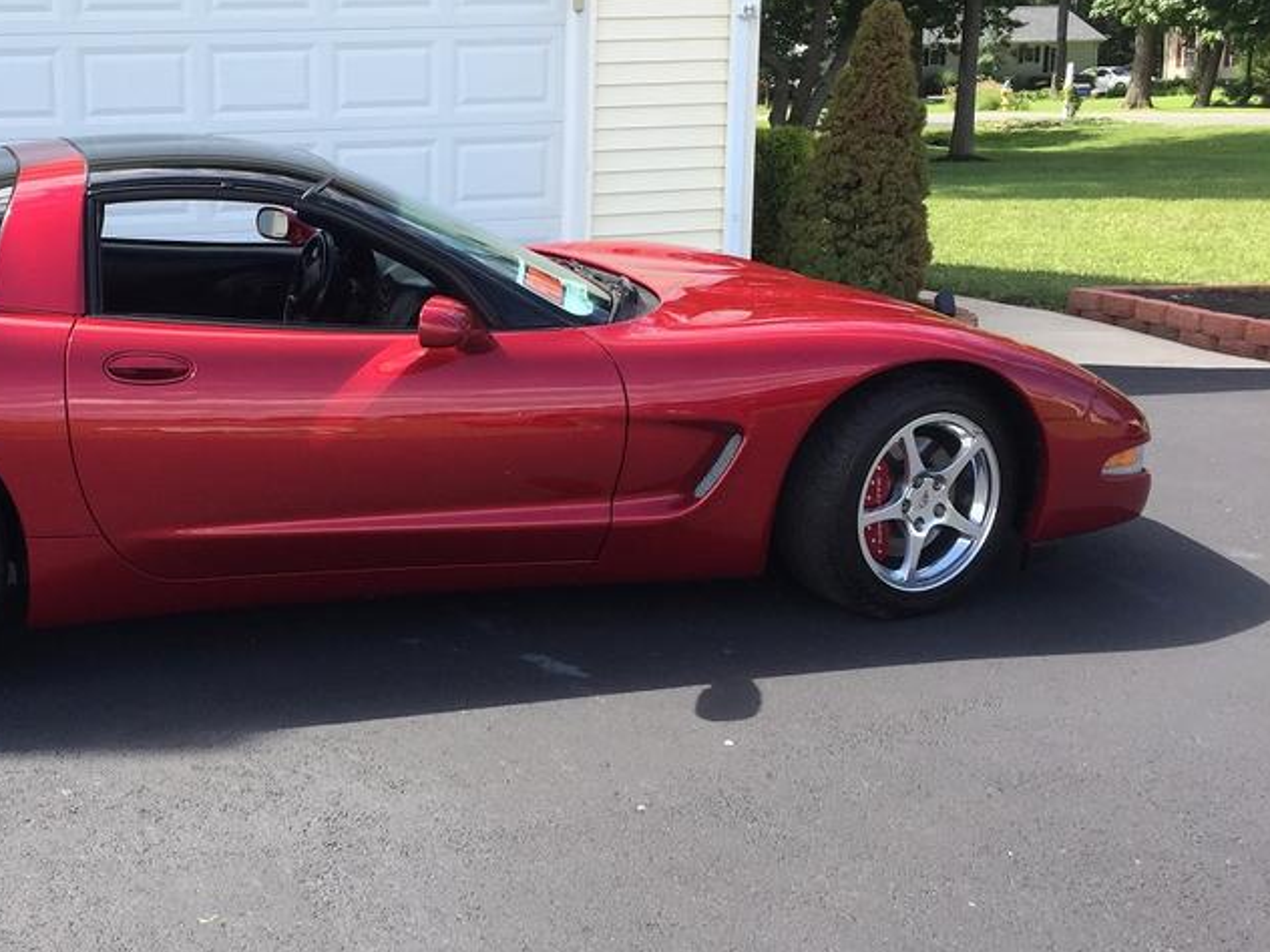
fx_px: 1724
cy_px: 474
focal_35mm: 47
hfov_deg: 38.9
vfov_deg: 30.9
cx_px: 261
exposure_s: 1/608
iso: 32
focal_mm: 4.15
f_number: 2.2
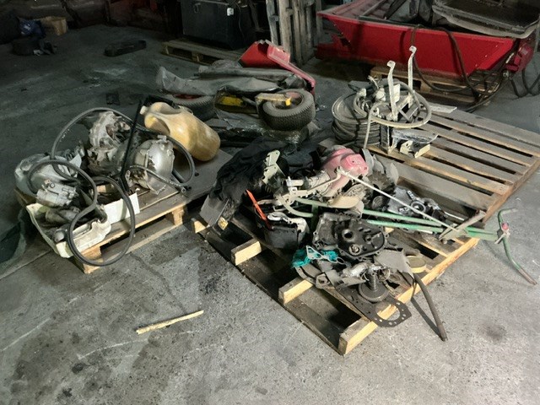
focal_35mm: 29
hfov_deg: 61.7
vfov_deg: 48.2
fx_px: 452
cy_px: 202
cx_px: 270
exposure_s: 1/25
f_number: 1.8
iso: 500
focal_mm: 3
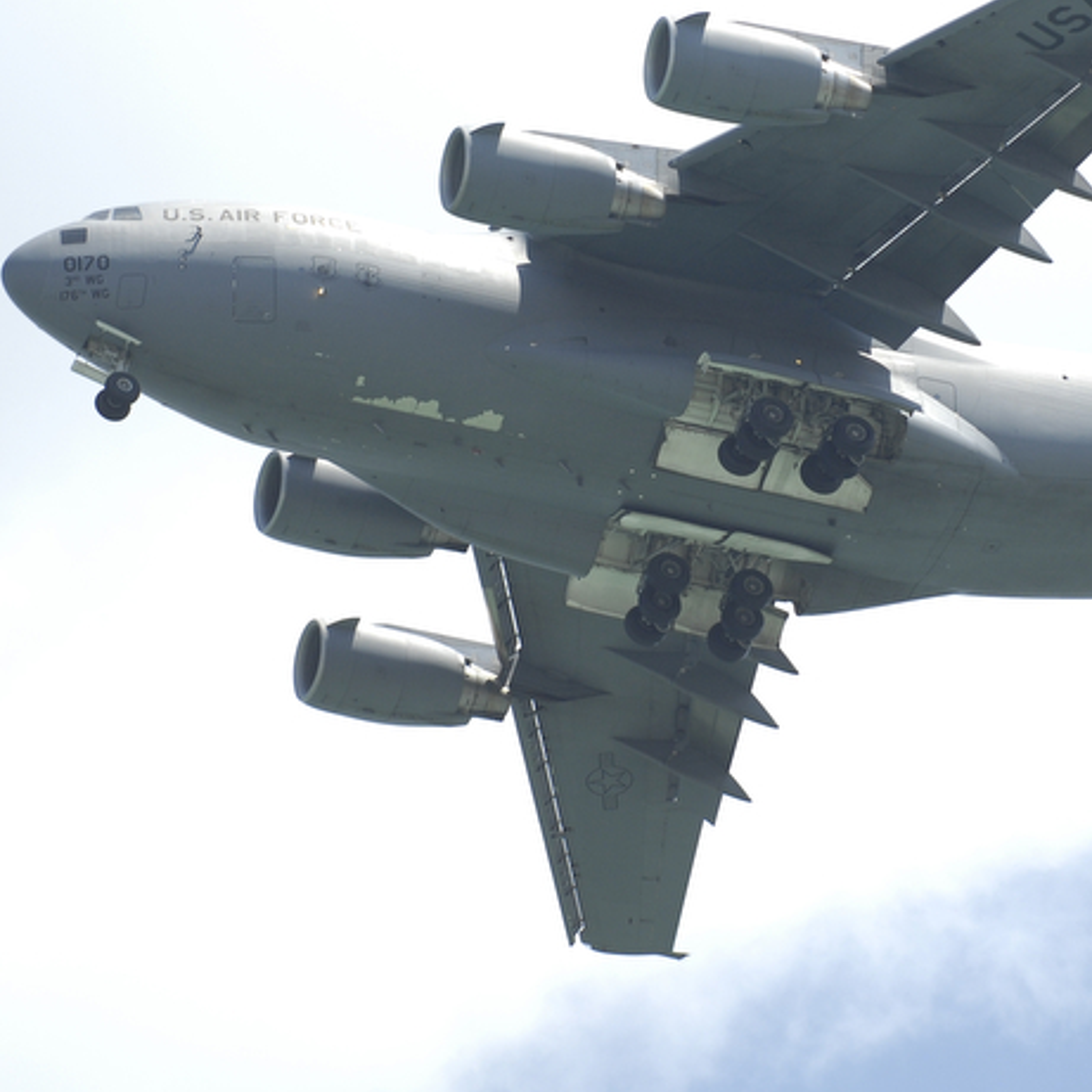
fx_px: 16774
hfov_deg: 3.7
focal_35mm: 470
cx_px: 888
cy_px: 372
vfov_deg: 3.7
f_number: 9
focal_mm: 170
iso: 200
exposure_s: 1/2500
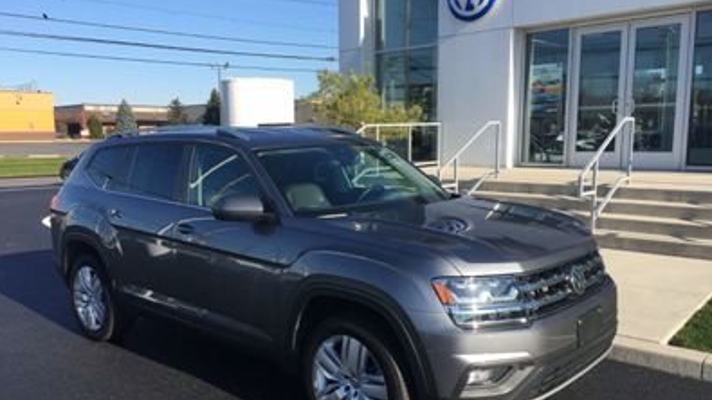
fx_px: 604
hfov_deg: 61.0
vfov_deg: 36.6
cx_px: 355
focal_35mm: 32
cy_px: 231
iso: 32
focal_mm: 4.15
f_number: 2.2
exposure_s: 1/1163
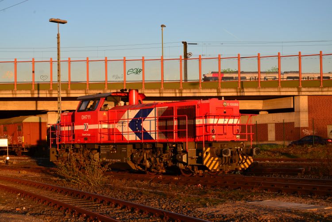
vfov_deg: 20.0
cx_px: 166
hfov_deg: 29.7
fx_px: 627
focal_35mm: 68
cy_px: 111
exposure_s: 1/1250
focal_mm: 68
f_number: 7.1
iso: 1000
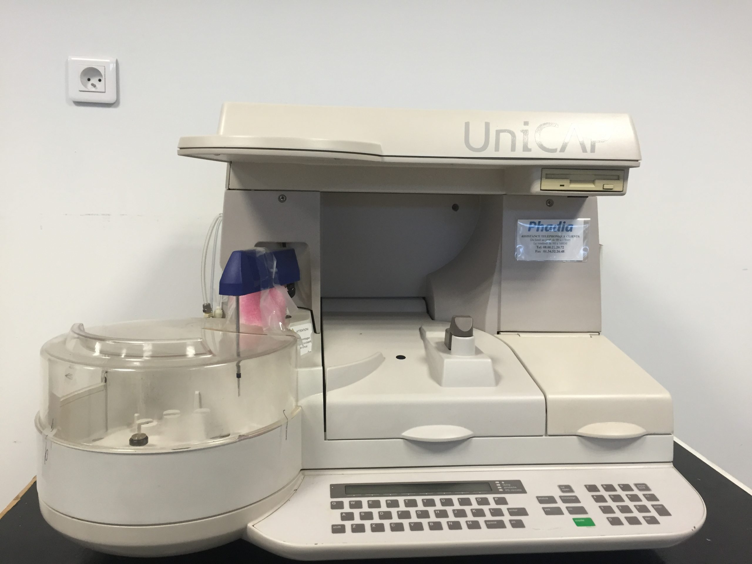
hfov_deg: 61.7
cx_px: 376
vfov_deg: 48.2
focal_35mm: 29
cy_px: 282
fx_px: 630
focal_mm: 4.15
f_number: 2.2
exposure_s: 1/33
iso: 64
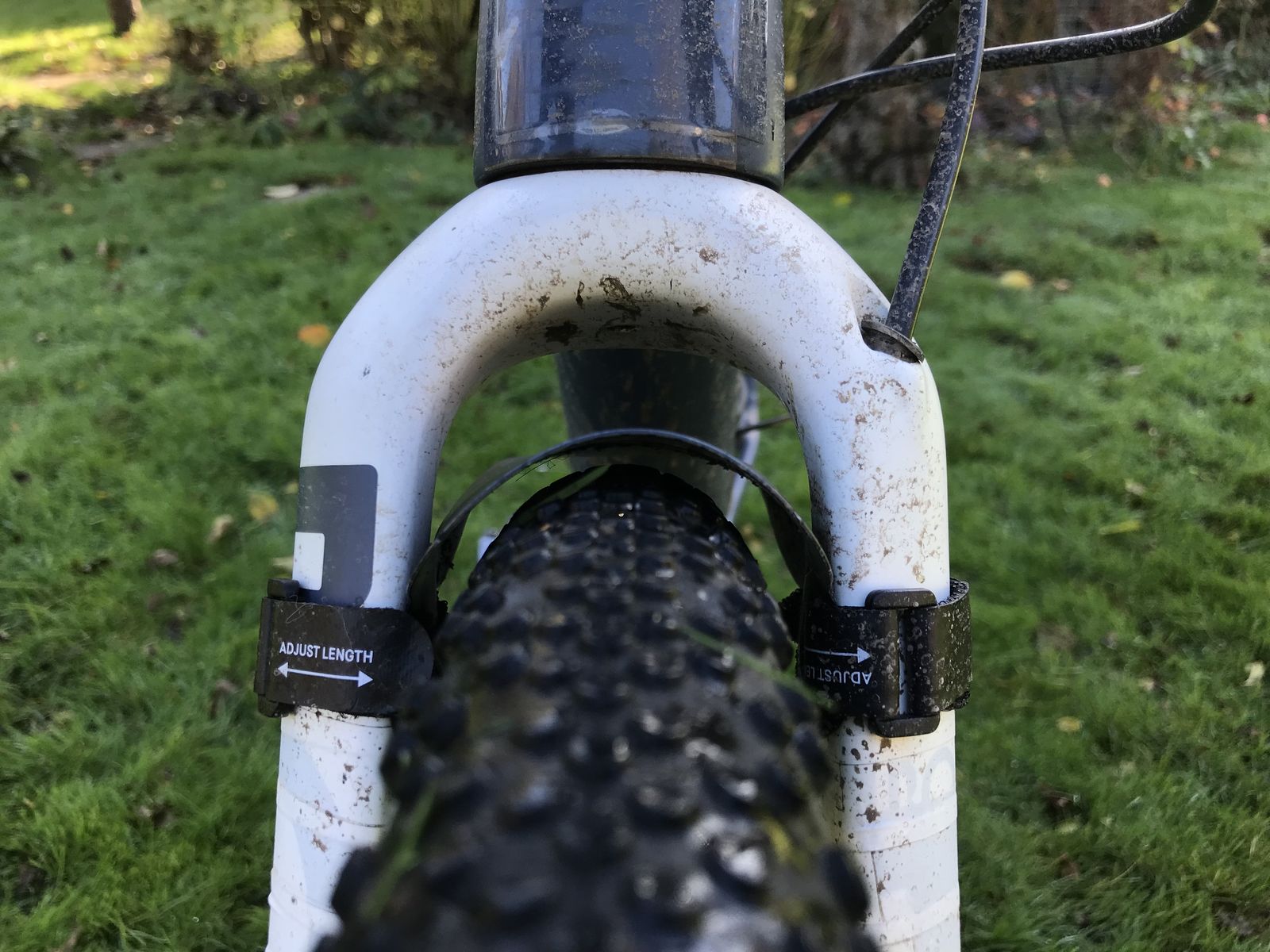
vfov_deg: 49.7
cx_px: 635
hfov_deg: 63.4
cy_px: 476
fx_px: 1027
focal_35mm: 28
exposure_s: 1/163
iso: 20
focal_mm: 3.99
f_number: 1.8
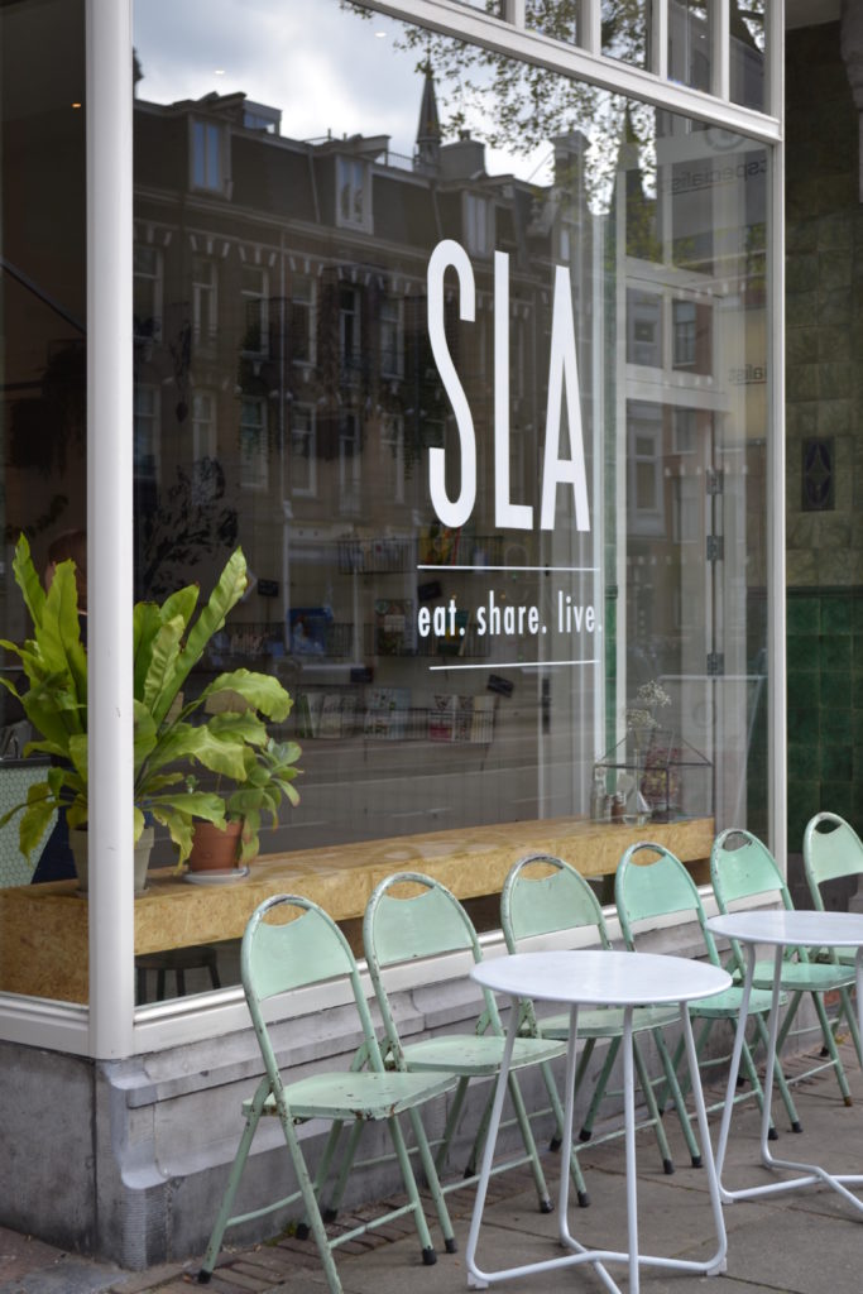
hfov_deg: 23.8
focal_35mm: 57
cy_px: 647
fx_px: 2049
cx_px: 432
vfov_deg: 35.0
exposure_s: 1/125
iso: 110
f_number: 5.6
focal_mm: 38
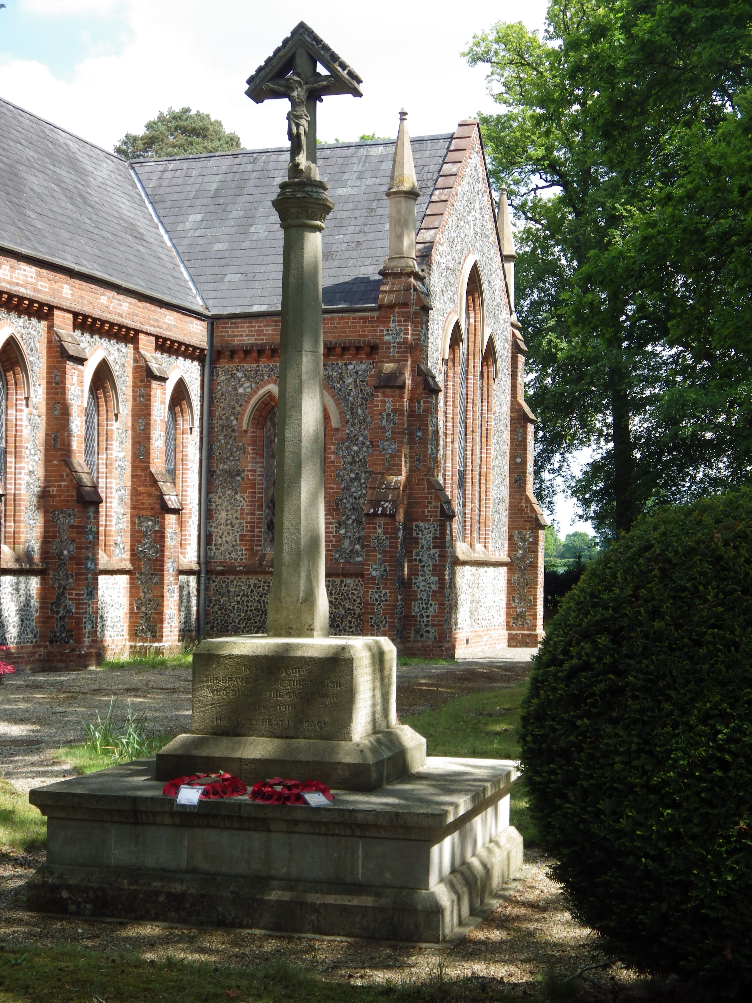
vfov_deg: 32.7
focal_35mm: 59
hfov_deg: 24.8
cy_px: 502
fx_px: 1709
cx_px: 376
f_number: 4
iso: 100
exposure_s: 1/320
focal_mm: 10.7
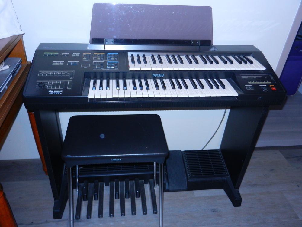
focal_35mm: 29
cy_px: 114
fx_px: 253
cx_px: 151
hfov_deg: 61.7
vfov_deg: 48.2
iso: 200
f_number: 3.6
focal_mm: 5.1
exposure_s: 1/30
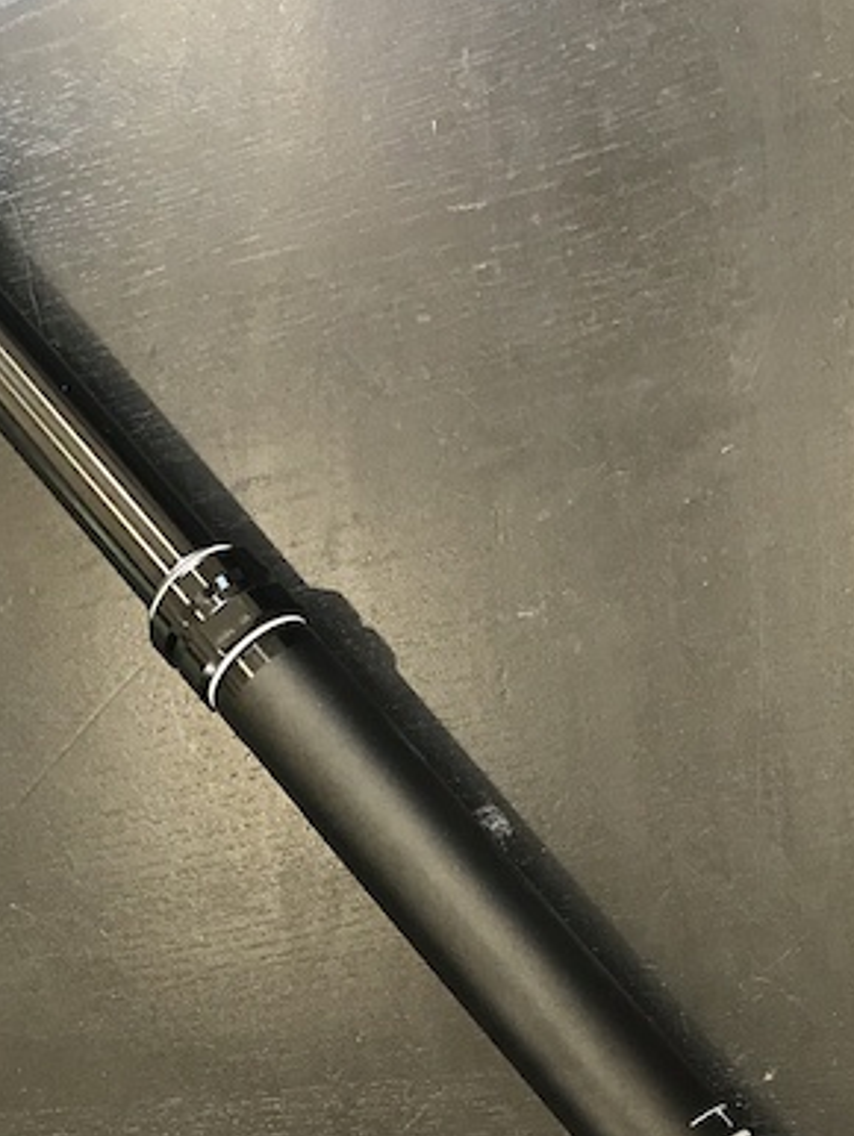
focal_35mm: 58
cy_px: 1115
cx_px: 342
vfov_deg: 31.0
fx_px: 1906
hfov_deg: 25.2
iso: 40
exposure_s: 1/17
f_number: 1.8
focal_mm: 3.99
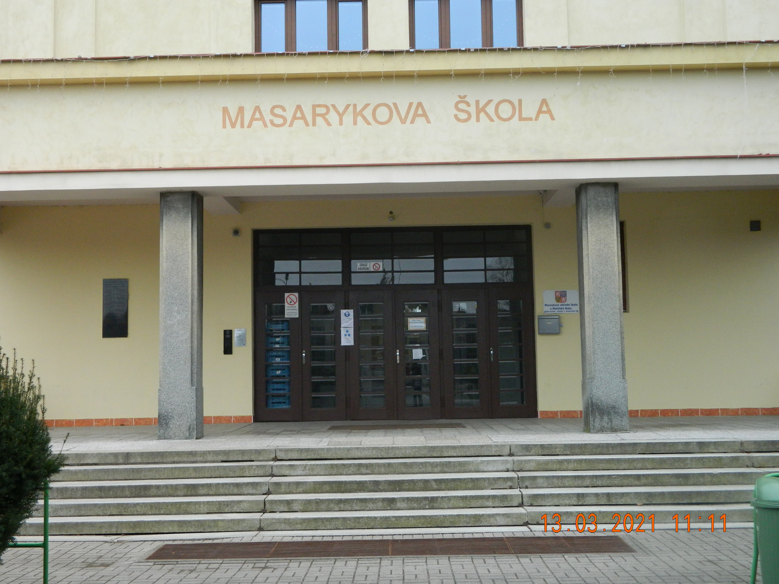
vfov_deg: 35.1
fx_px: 923
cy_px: 292
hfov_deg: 45.8
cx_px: 390
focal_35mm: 41
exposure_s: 1/320
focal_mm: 7.3
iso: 220
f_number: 3.5
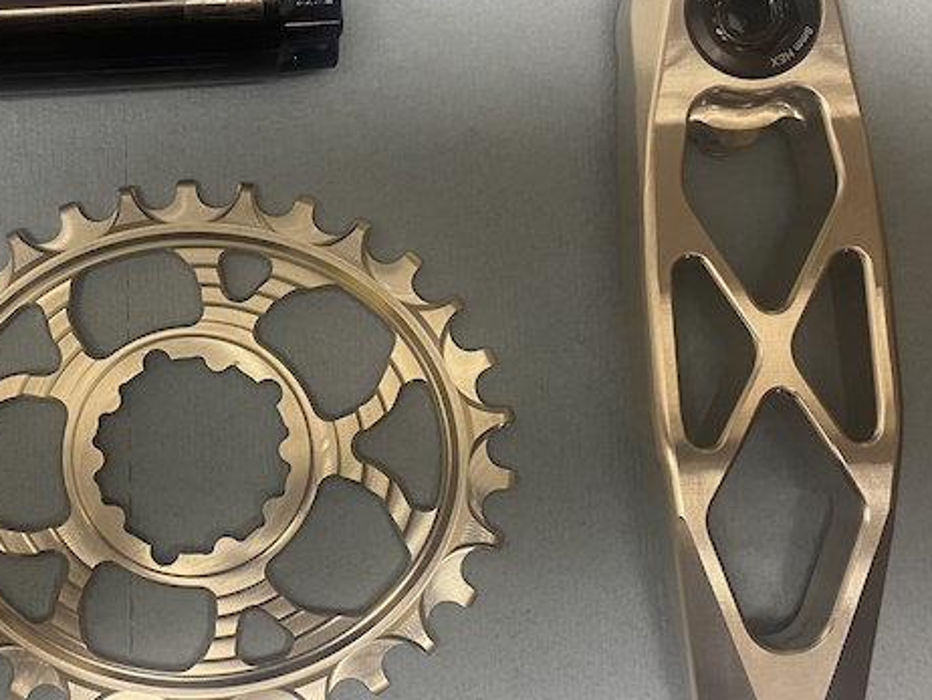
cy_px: 401
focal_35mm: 45
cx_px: 228
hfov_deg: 40.8
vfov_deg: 32.2
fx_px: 1212
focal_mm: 4.25
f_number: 1.8
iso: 200
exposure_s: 1/60
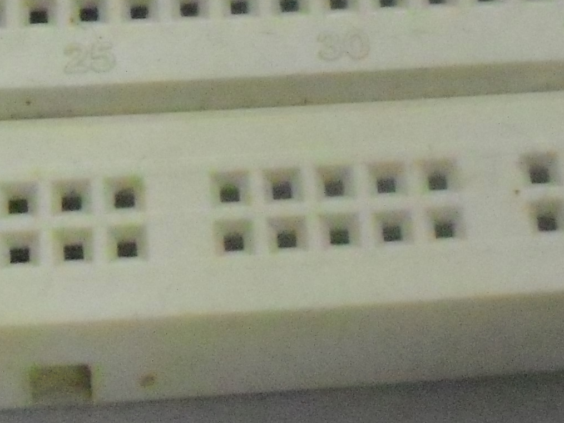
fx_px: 2314
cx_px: 360
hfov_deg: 13.9
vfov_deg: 10.0
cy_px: -270
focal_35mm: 142
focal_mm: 6.3
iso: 800
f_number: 3.1
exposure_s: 1/40
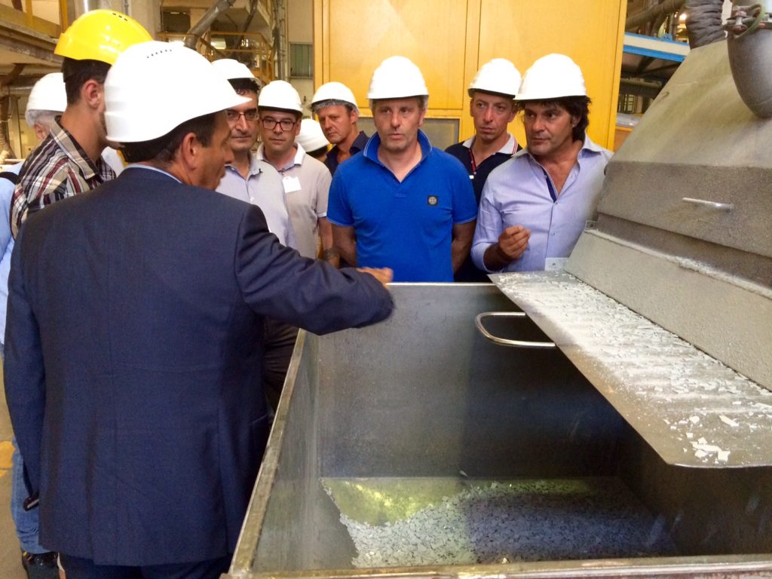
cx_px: 386
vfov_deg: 48.2
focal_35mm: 29
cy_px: 290
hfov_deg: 61.7
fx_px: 647
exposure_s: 1/33
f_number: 2.2
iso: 320
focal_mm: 4.15
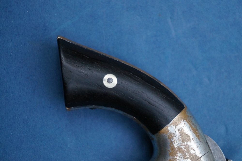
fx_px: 554
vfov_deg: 16.5
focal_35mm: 82
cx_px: 121
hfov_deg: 24.6
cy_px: 80
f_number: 5.6
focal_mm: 55
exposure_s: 1/100
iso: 1600
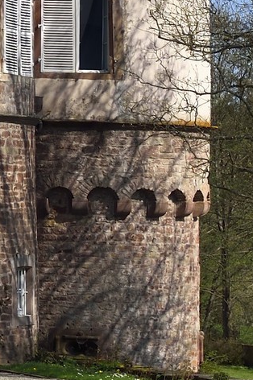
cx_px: -272
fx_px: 2259
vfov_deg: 9.5
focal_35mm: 214
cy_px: -87
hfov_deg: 6.2
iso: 200
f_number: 14
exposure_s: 1/250
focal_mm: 42
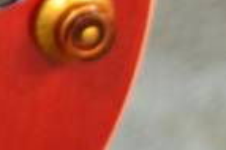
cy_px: -345
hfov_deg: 3.5
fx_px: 3612
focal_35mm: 576
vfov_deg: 2.3
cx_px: -373
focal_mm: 50
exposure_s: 1/25
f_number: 1.8
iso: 400
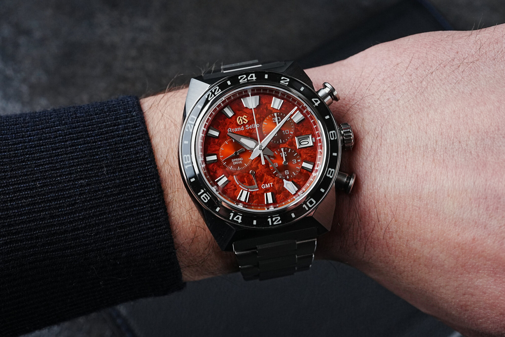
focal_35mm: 50
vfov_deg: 27.0
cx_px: 252
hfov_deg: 39.6
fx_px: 701
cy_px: 168
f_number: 10
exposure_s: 1/100
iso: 1600
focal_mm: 50
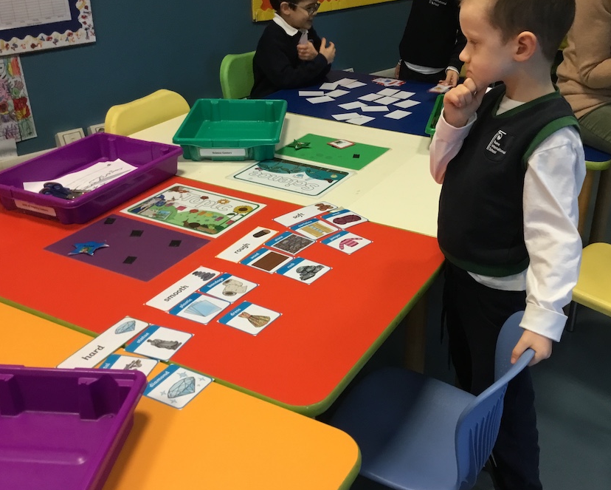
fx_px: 687
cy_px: 237
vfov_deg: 39.2
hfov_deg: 47.8
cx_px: 346
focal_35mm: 38
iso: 125
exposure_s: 1/33
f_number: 2.4
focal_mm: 3.3
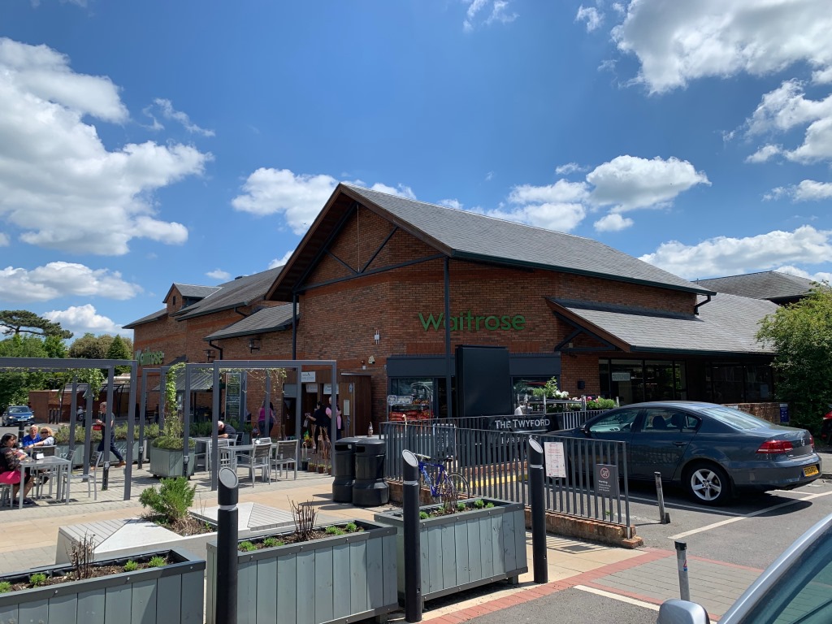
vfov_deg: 53.1
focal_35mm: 26
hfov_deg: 67.3
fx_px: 625
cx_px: 416
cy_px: 312
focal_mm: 4.25
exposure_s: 1/2481
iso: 25
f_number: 1.8
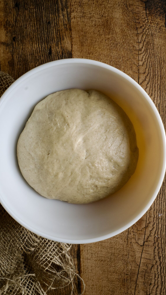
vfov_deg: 39.2
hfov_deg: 22.6
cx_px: 80
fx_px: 415
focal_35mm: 53
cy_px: 149
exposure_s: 1/60
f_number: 8
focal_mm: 50
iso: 1100
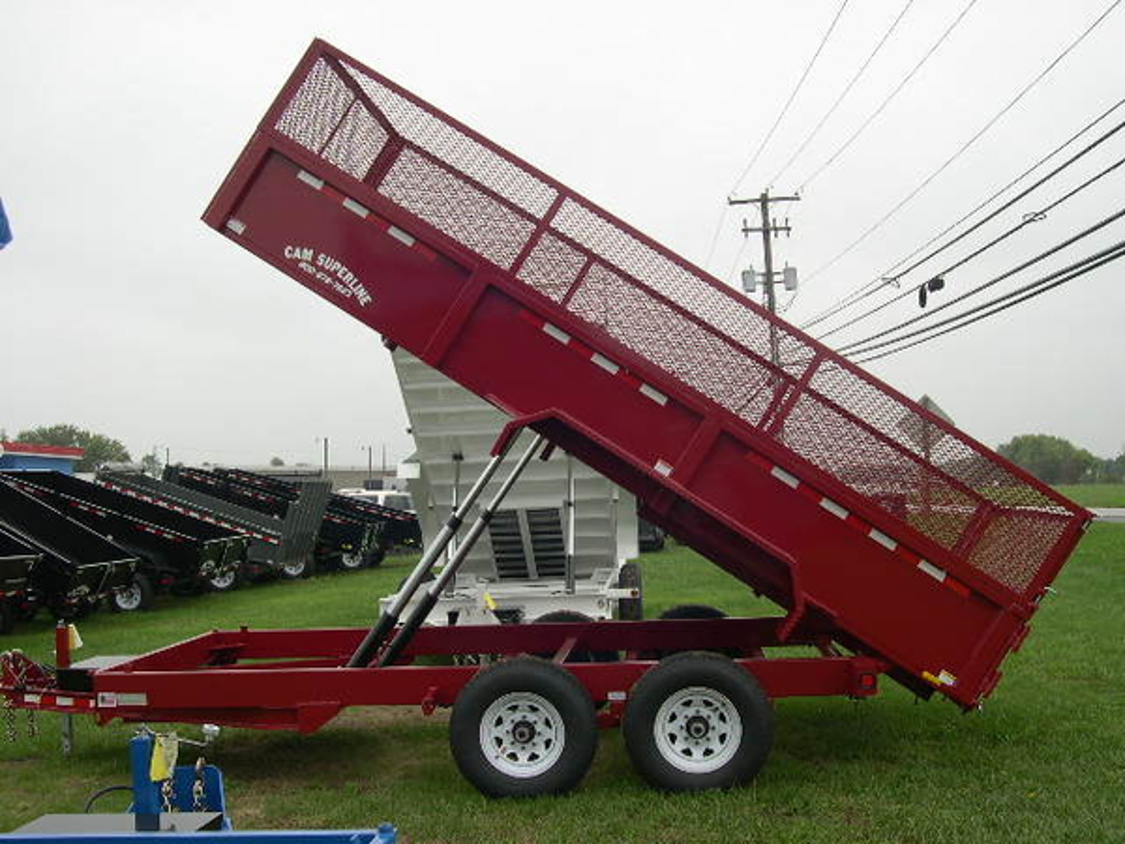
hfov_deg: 49.0
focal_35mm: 38
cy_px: 422
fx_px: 1235
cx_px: 562
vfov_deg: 37.7
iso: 100
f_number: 7.6
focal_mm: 8
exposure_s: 1/104
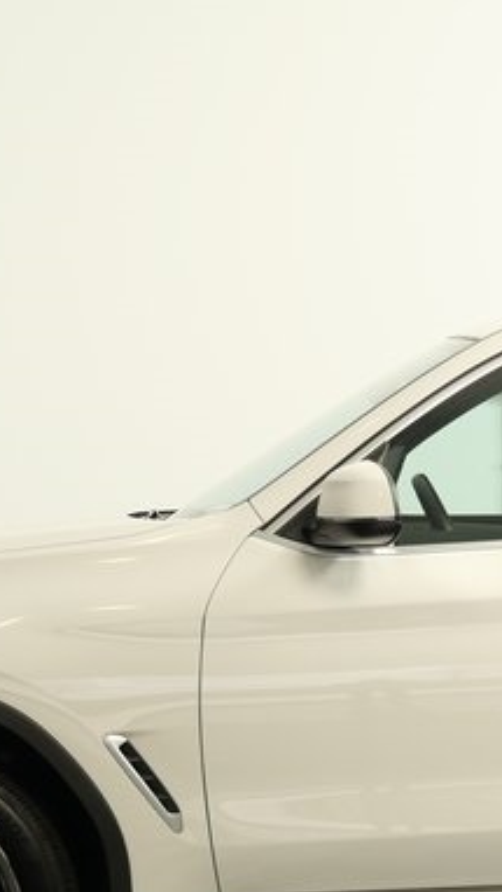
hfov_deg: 11.3
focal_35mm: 105
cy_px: 726
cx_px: 602
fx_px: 2484
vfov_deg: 20.1
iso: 200
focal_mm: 18
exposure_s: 1/200
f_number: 5
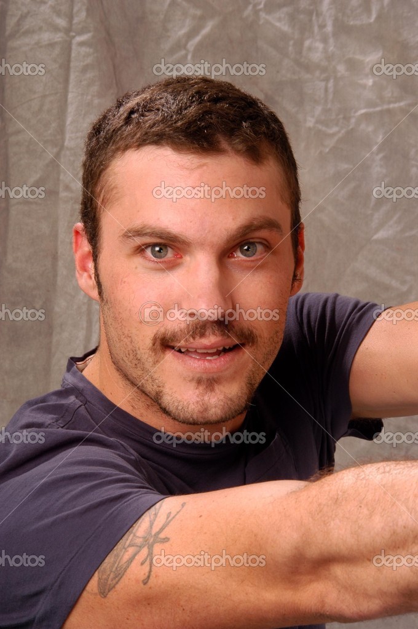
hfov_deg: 11.4
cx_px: 209
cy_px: 314
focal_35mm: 120
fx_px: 2094
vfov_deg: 17.1
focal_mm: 80
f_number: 19
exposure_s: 1/180
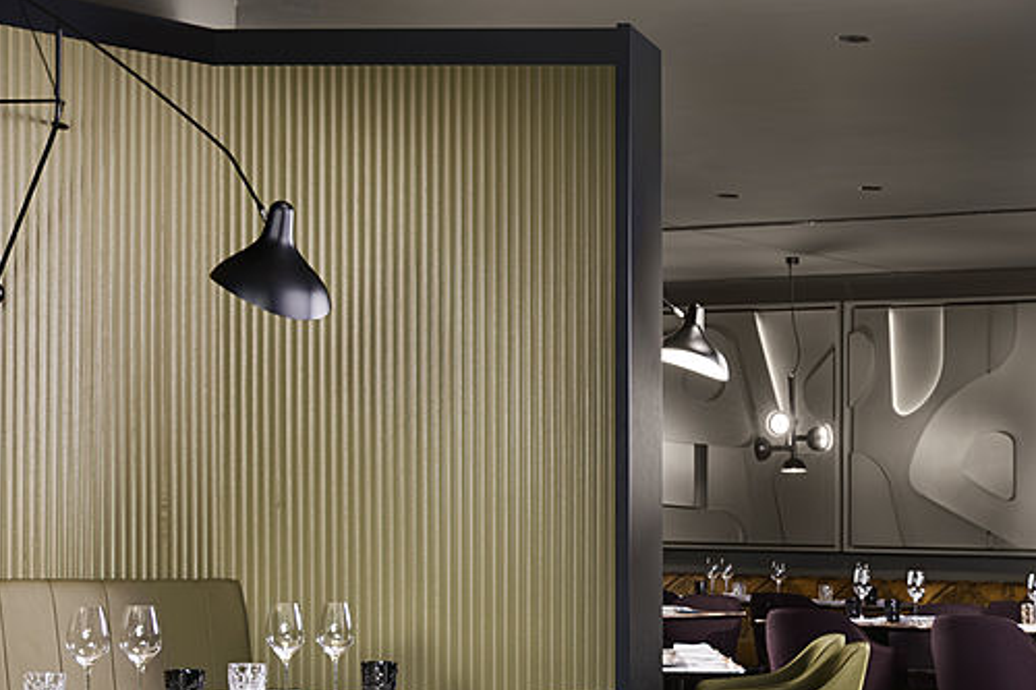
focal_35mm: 84
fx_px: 2416
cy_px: 481
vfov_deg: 16.2
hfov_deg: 23.4
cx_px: 974
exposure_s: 1
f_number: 11
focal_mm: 35
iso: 64
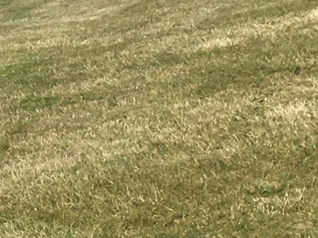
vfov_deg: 9.1
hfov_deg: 11.5
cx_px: -231
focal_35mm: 161
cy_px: -38
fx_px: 1479
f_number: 2.2
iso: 25
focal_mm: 4.15
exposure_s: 1/2331
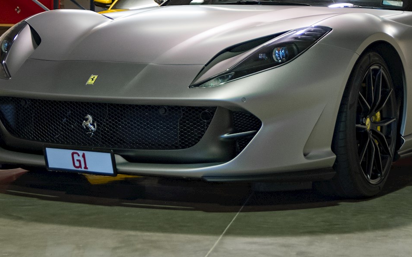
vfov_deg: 11.2
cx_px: 231
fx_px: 1302
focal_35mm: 116
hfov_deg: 18.0
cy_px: -2
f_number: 2.8
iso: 500
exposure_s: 1/60
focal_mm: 36
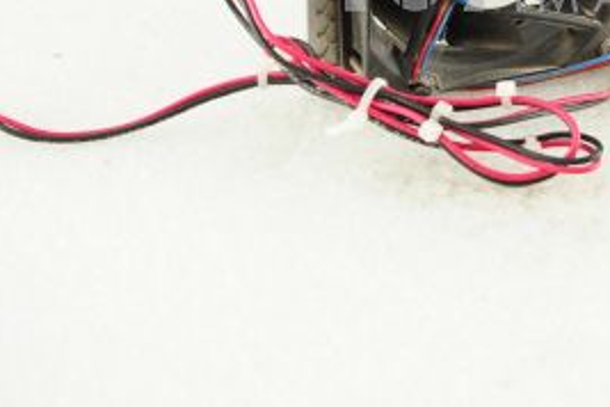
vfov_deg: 6.8
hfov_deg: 10.1
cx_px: 573
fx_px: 3423
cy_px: -42
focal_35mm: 202
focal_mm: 90
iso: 1600
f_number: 9
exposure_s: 1/125
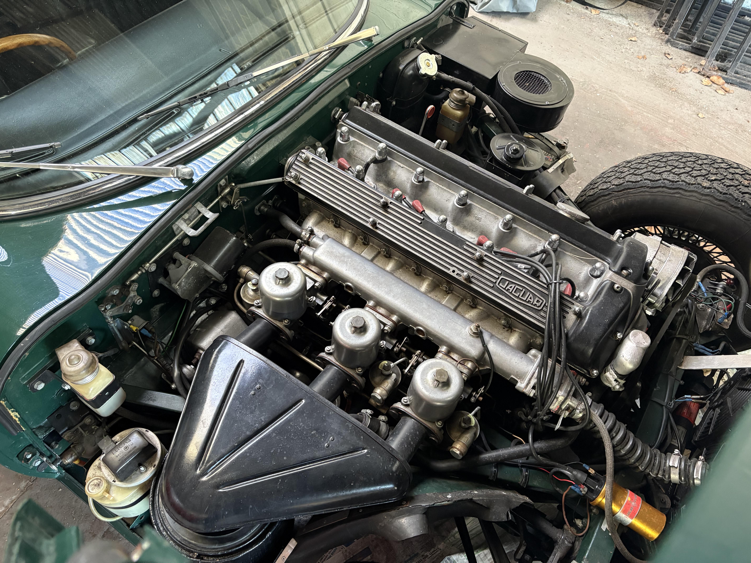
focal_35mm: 26
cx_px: 376
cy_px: 282
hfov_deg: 67.3
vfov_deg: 53.1
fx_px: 564
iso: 400
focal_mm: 5.96
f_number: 1.6
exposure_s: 1/60
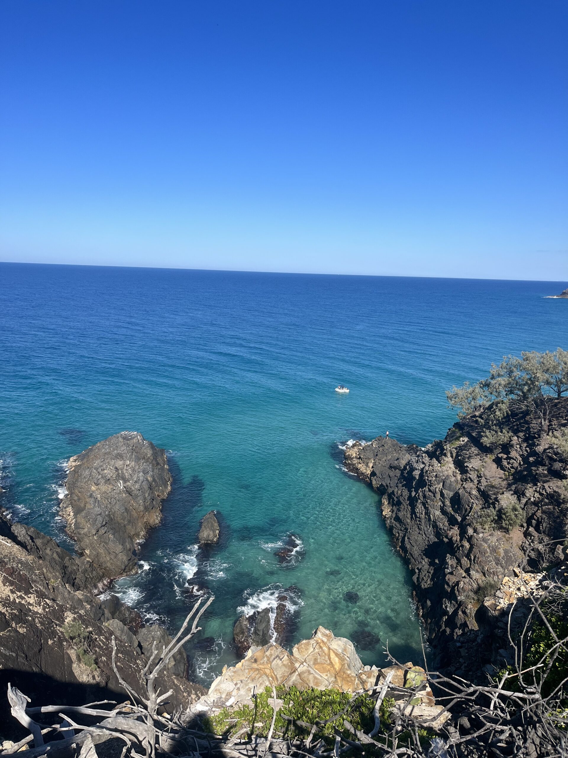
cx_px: 284
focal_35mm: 26
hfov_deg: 53.1
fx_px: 569
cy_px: 379
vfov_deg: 67.3
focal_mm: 5.1
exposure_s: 1/3413
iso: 50
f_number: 1.6
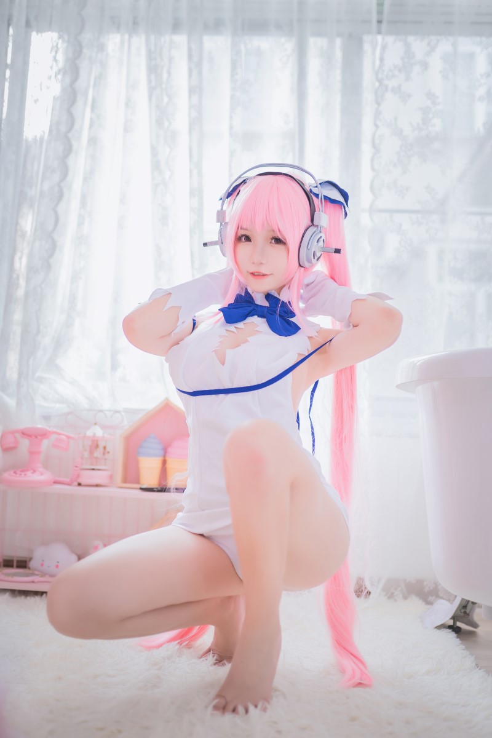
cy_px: 369
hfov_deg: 37.9
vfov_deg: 54.4
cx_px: 246
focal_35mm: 35
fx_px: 717
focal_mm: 35
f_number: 1.8
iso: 400
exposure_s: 1/100
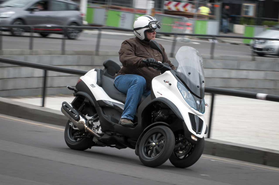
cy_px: 92
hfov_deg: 10.6
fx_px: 1509
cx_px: 140
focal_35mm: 195
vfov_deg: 7.0
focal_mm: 130
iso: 200
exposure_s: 1/160
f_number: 9
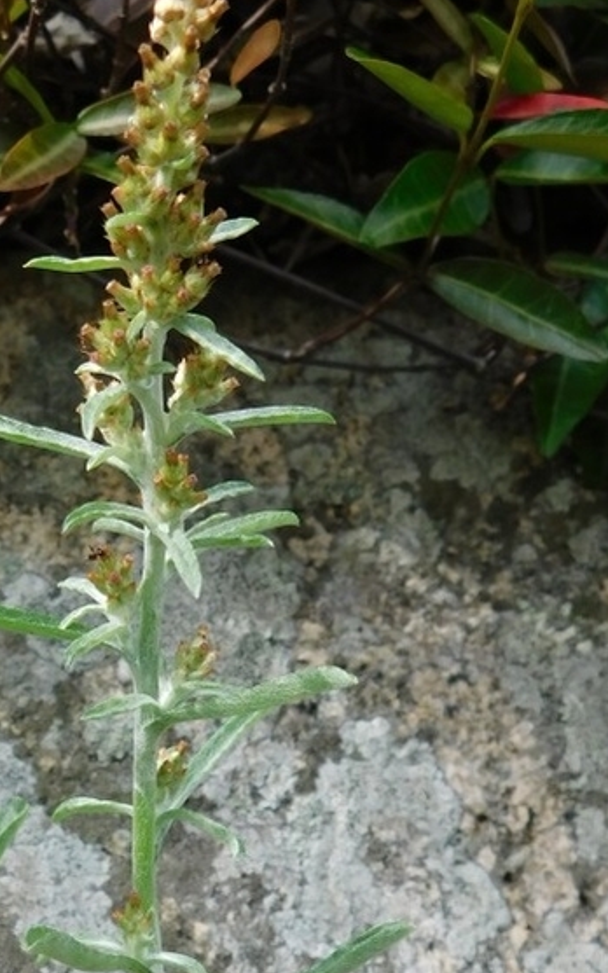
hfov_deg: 35.8
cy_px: 550
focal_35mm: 35
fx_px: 928
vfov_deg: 55.2
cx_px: 187
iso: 125
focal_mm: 4
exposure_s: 1/320
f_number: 3
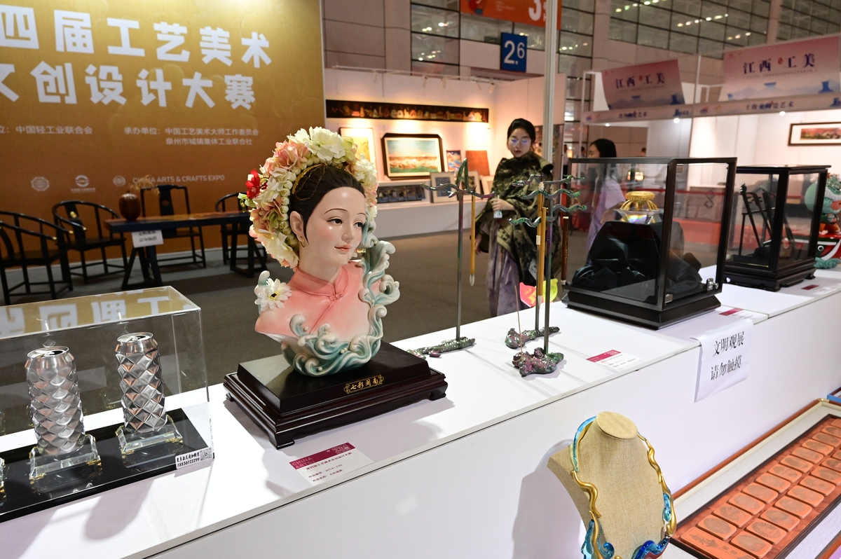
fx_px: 560
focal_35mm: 24
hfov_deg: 73.8
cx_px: 420
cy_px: 280
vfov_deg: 53.1
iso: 6400
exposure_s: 1/320
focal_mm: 24
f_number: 6.3
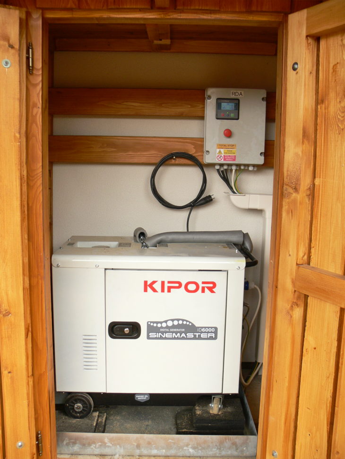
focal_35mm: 35
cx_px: 172
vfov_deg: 52.6
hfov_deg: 40.7
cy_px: 230
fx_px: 465
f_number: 2.8
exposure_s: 1/125
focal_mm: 7.4
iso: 100
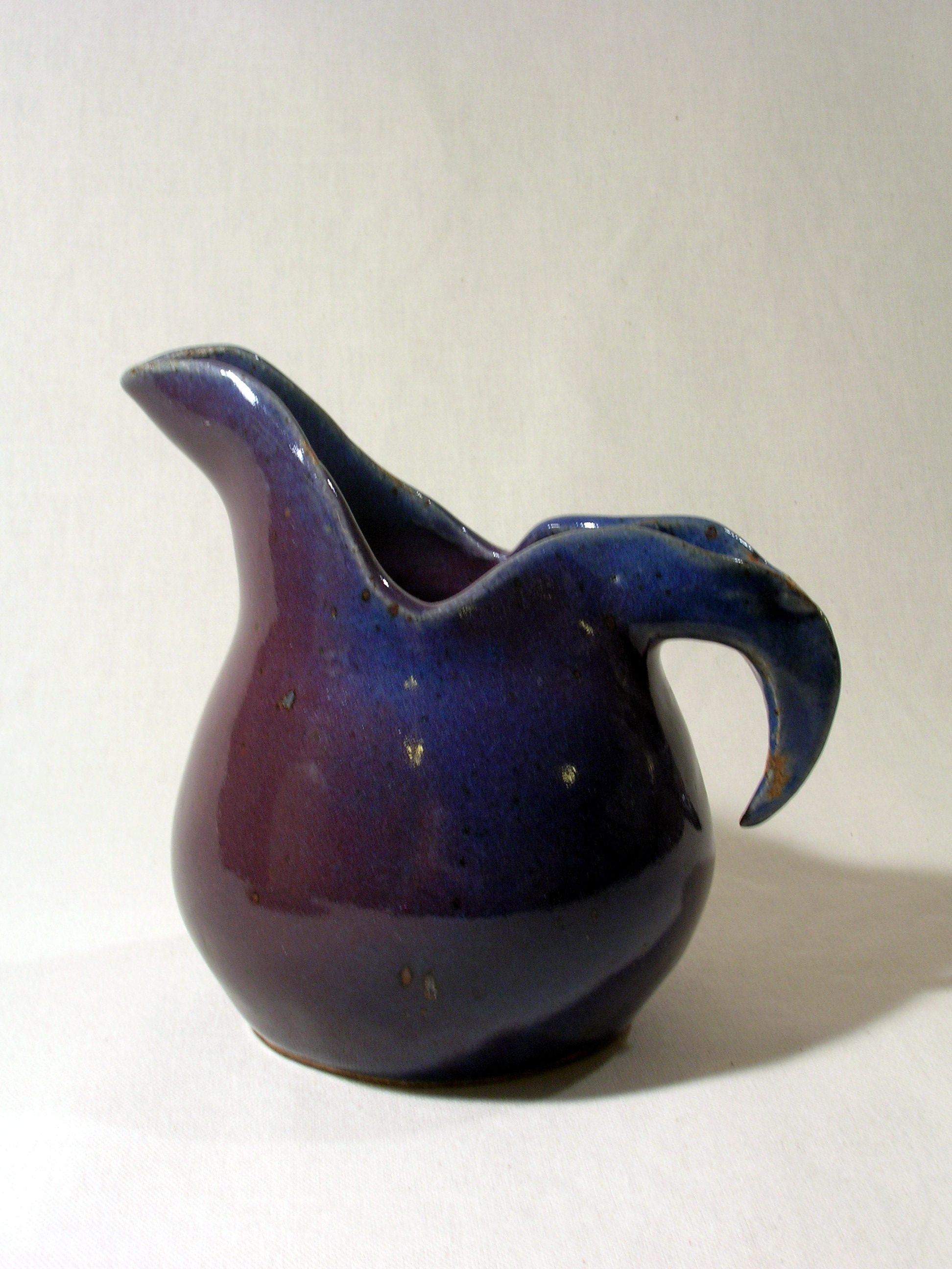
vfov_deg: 38.2
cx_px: 476
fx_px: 1833
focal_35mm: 50
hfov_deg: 29.1
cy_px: 634
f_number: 5.6
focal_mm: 8.4
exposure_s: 1/19
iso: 50
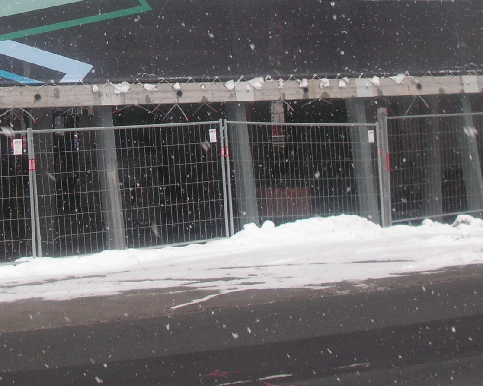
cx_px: 146
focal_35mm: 85
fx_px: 1215
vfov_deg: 17.6
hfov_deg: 22.3
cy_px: -10
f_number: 3.3
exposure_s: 1/180
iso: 50
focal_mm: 6.3
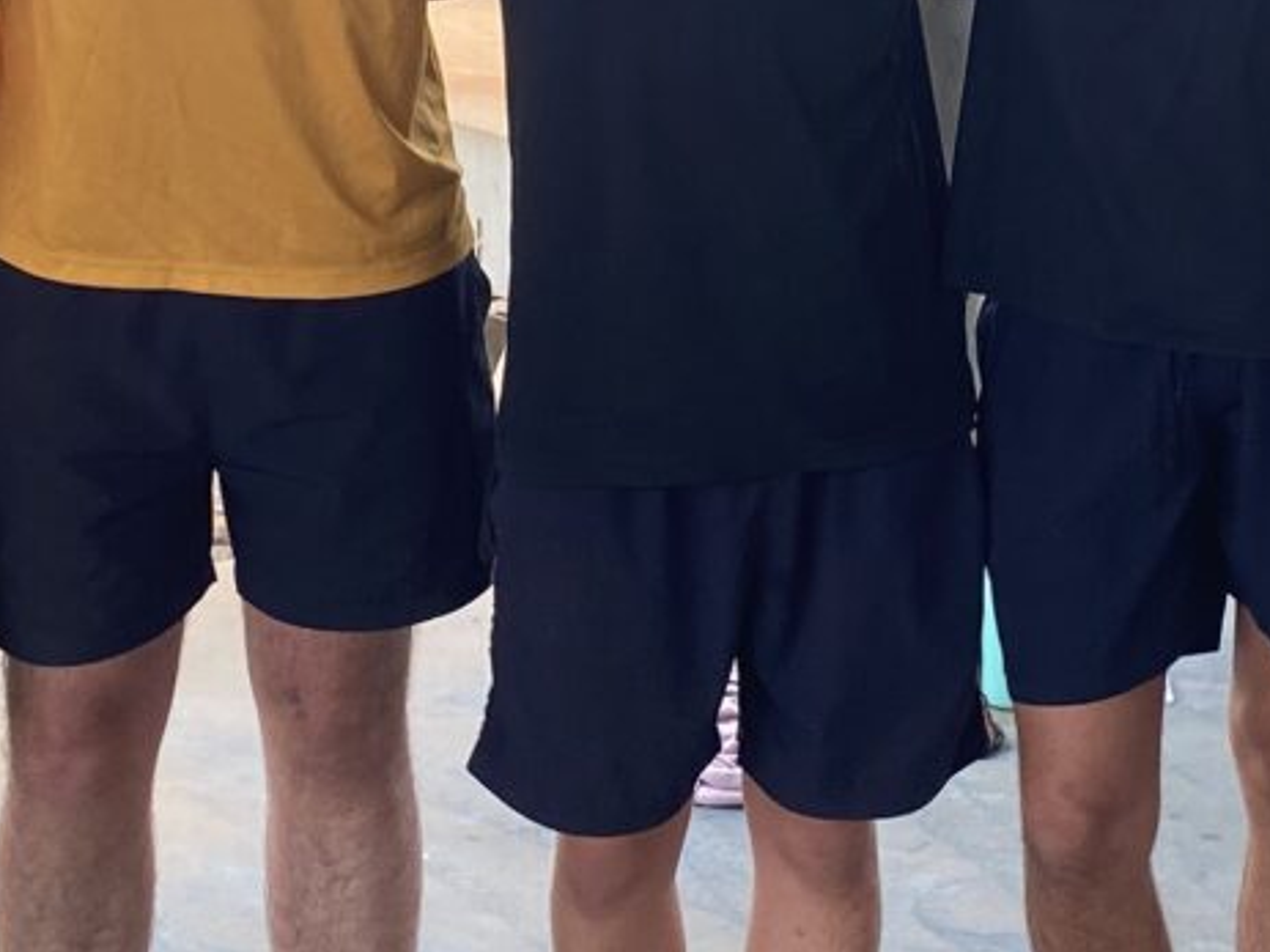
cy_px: 121
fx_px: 4218
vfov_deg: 12.8
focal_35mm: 115
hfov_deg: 17.1
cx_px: 647
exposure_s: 1/332
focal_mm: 4.25
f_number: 1.8
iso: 32
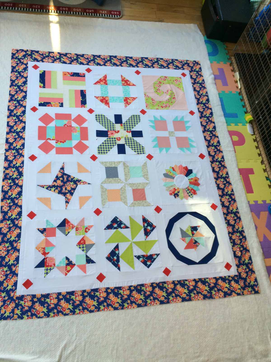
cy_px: 181
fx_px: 303
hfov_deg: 48.2
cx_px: 136
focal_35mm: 29
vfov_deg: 61.7
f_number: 2.2
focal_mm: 4.15
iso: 40
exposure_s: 1/50
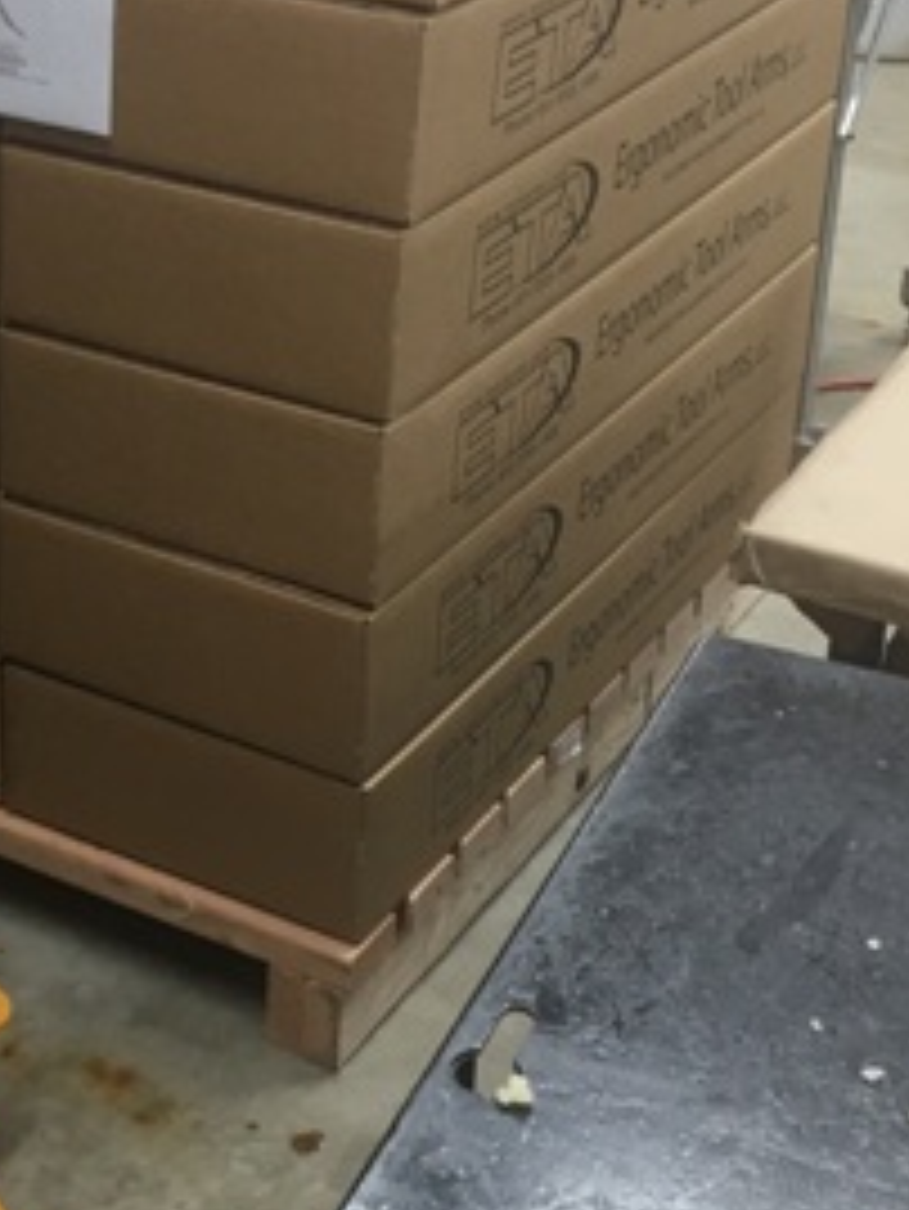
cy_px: 409
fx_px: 2414
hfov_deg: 20.7
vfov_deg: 28.0
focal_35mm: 69
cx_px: 9
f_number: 2.2
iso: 80
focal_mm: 4.15
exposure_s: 1/30
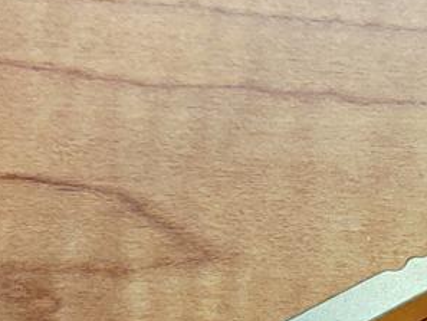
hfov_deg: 10.5
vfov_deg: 8.2
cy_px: 371
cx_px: 727
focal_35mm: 179
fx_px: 2209
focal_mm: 5.58
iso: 300
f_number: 1.8
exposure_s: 1/18
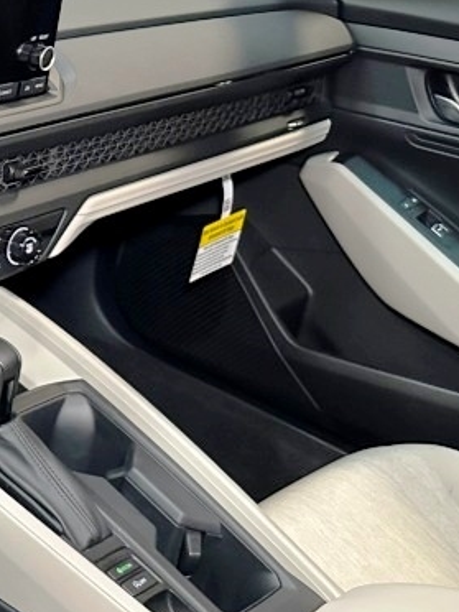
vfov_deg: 29.1
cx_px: -253
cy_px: 438
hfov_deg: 19.2
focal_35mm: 66
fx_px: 1167
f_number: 1.78
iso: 800
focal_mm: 6.86
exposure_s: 1/60
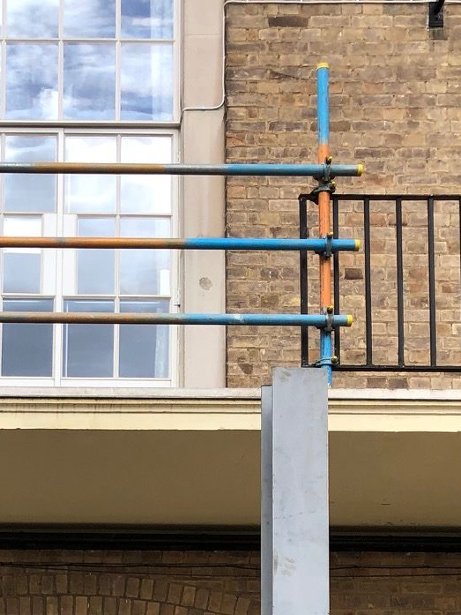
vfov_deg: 22.2
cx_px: -59
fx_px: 1438
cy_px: 746
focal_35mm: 81
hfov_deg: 17.5
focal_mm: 4
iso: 20
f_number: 1.8
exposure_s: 1/623
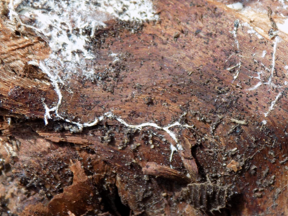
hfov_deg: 13.7
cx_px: 177
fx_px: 1198
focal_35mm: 144
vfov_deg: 10.3
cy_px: 50
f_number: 4.3
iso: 80
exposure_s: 1/160
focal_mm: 13.9
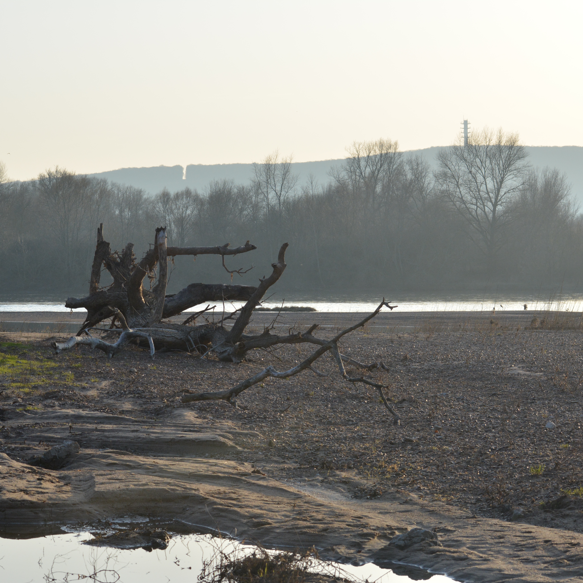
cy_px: 292
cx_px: 233
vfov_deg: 13.0
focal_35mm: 134
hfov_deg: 13.0
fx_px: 2553
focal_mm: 70
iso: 400
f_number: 8
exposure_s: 1/640
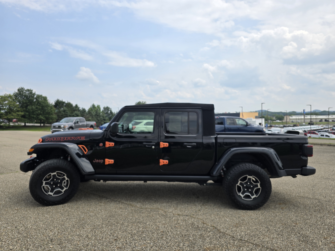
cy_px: 126
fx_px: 223
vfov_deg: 58.9
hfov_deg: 73.9
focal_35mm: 23
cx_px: 168
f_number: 1.7
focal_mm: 6.3
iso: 12
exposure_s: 1/904
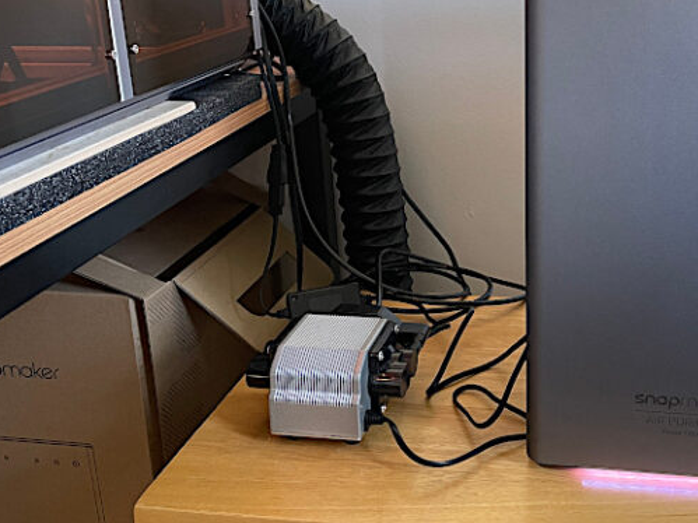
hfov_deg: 46.0
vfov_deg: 35.8
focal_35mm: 40
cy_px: 211
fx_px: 806
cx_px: 474
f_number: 1.6
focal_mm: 4.2
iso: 250
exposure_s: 1/50
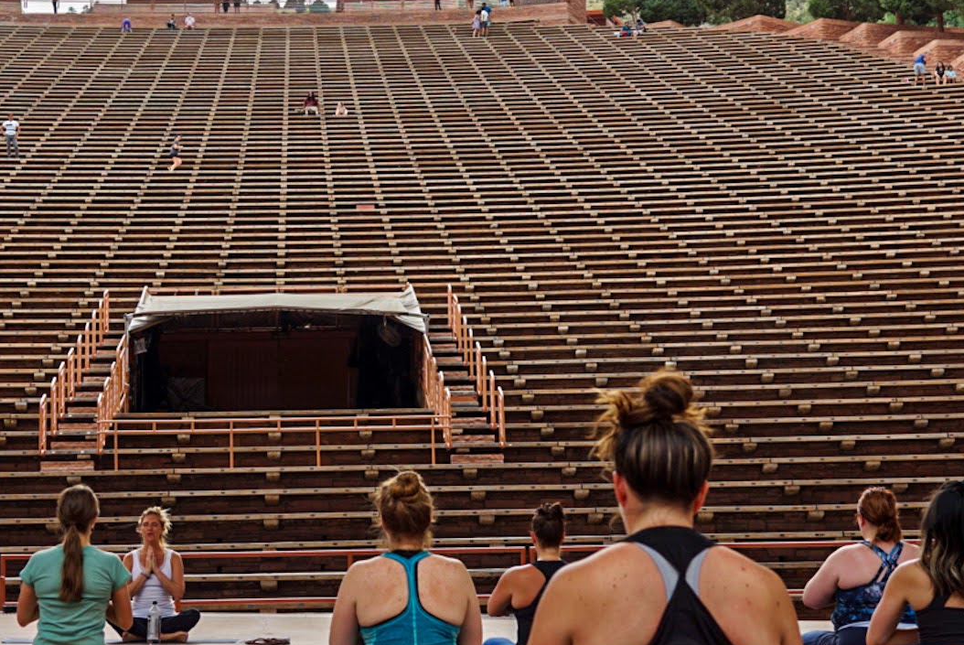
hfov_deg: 29.5
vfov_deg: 20.0
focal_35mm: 68
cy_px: 270
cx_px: 336
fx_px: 1823
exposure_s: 1/100
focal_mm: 35
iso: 100
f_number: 4.5
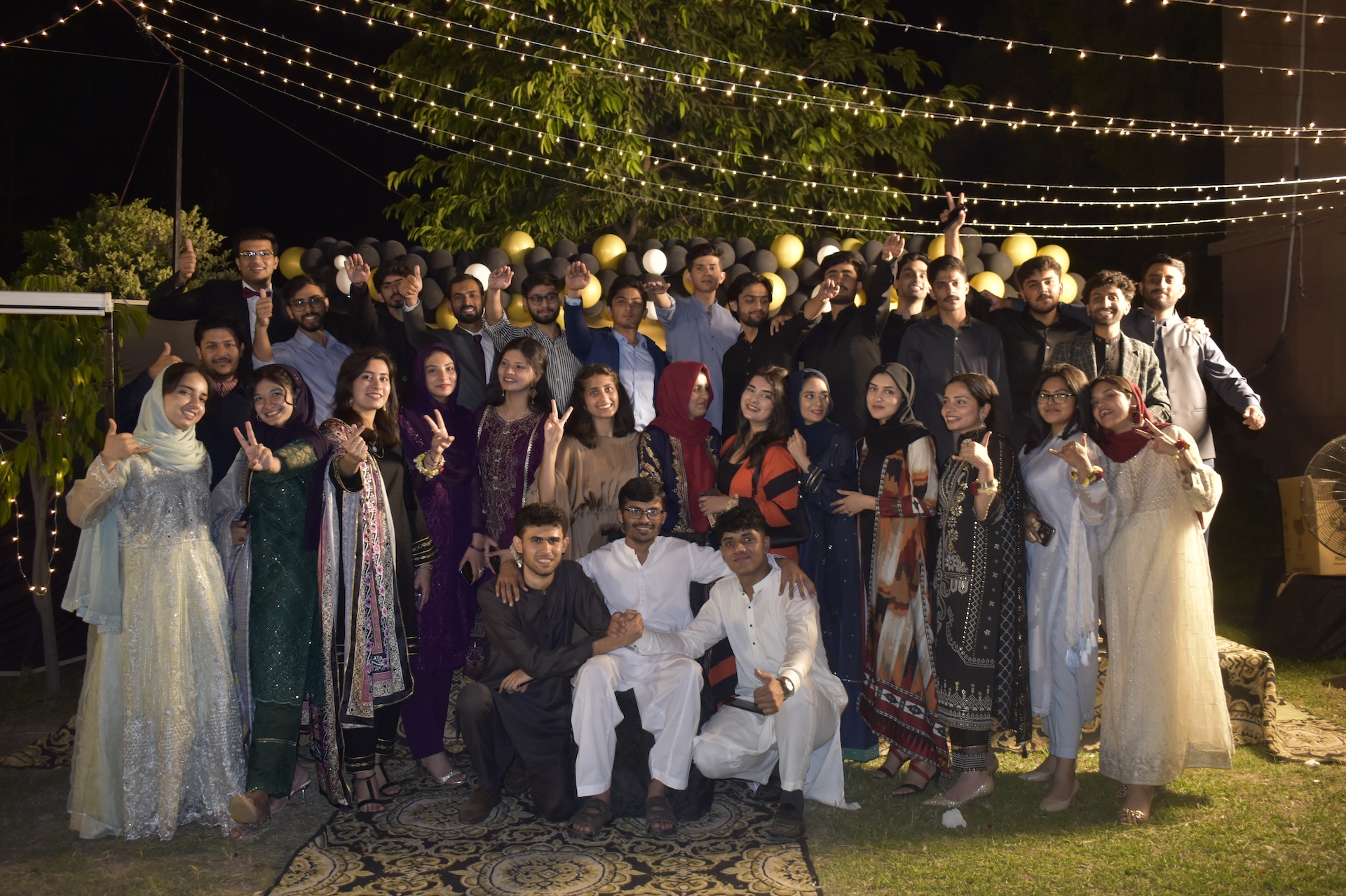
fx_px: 1346
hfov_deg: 53.1
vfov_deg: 36.9
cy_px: 448
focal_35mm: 36
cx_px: 673
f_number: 3.8
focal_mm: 24
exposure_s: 1/30
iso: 640
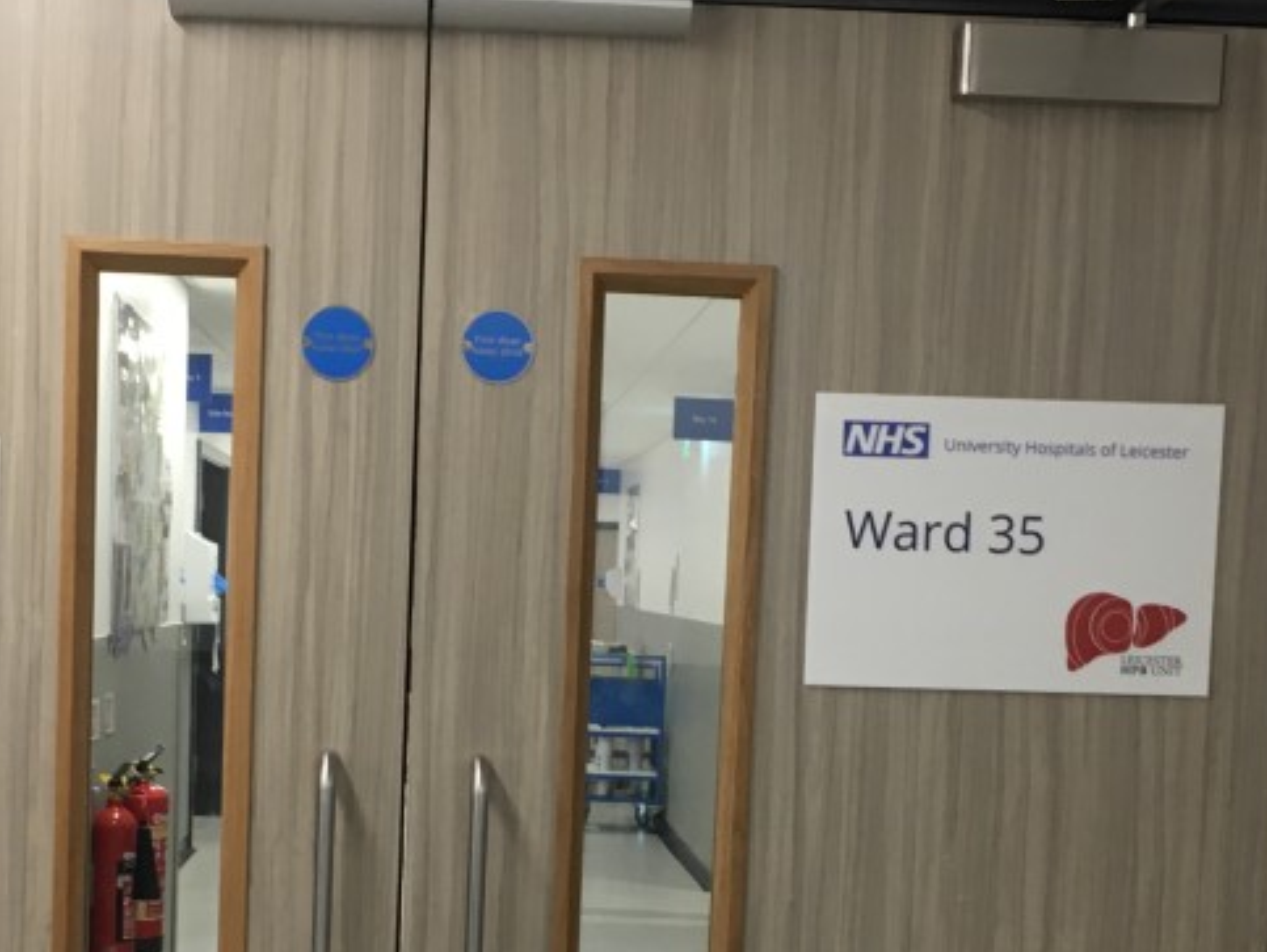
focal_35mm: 72
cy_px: 858
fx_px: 2637
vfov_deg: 20.1
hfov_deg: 27.0
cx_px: 564
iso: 64
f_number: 2.2
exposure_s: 1/33
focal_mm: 4.15
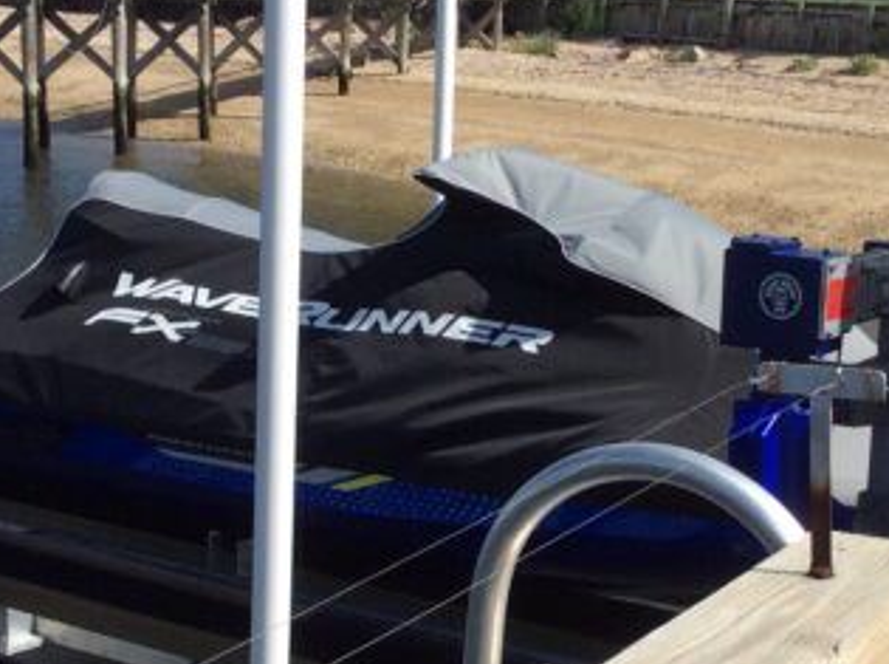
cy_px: 435
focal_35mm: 78
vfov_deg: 18.8
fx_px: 1999
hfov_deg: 25.0
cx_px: 514
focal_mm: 3.3
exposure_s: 1/1972
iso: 32
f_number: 2.4
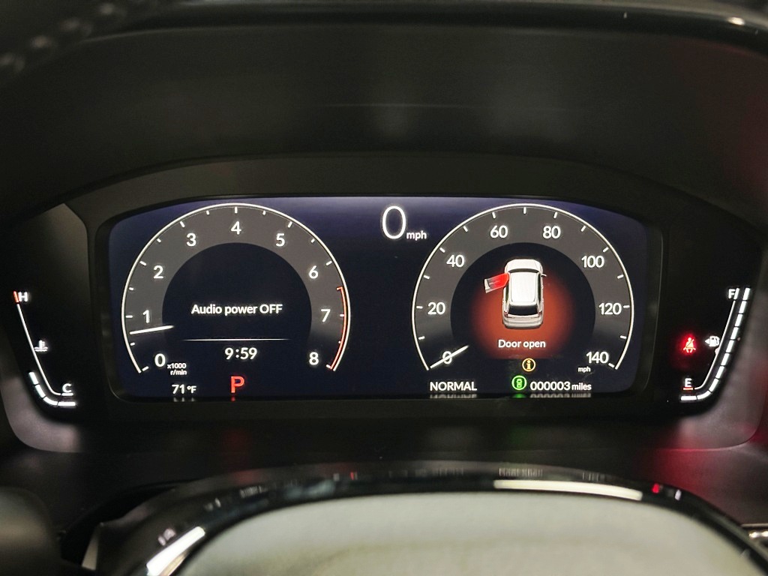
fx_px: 1065
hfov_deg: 39.7
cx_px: 384
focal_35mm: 48
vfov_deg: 30.3
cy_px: 288
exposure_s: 1/18
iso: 800
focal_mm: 6.86
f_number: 1.78
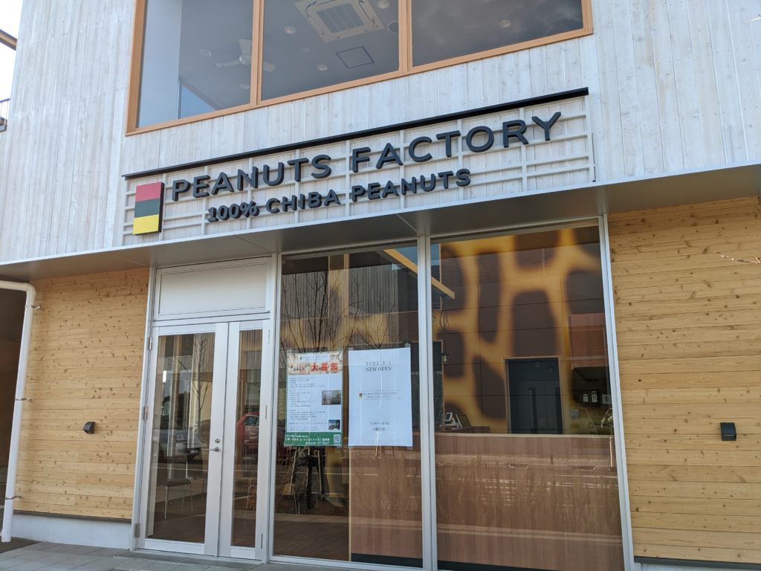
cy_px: 286
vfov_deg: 51.4
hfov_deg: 65.3
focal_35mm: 27
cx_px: 380
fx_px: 594
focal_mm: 4.38
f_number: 1.73
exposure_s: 1/780
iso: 59
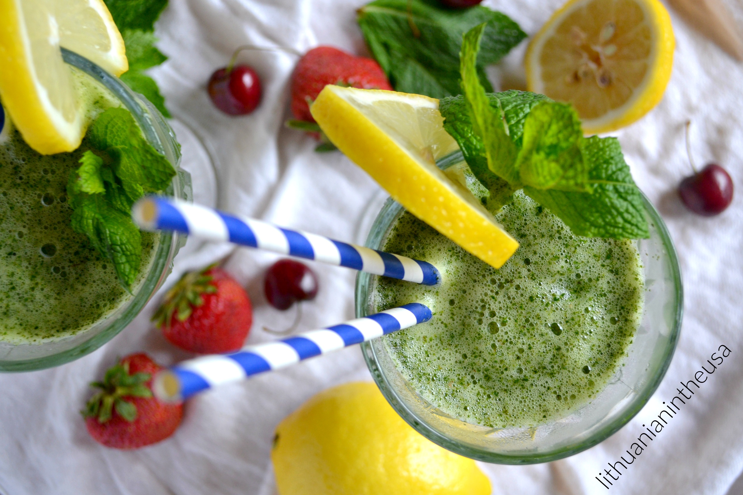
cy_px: 248
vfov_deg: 28.1
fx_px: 991
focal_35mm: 48
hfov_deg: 41.1
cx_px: 372
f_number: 4.8
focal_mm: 32
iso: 400
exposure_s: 1/100
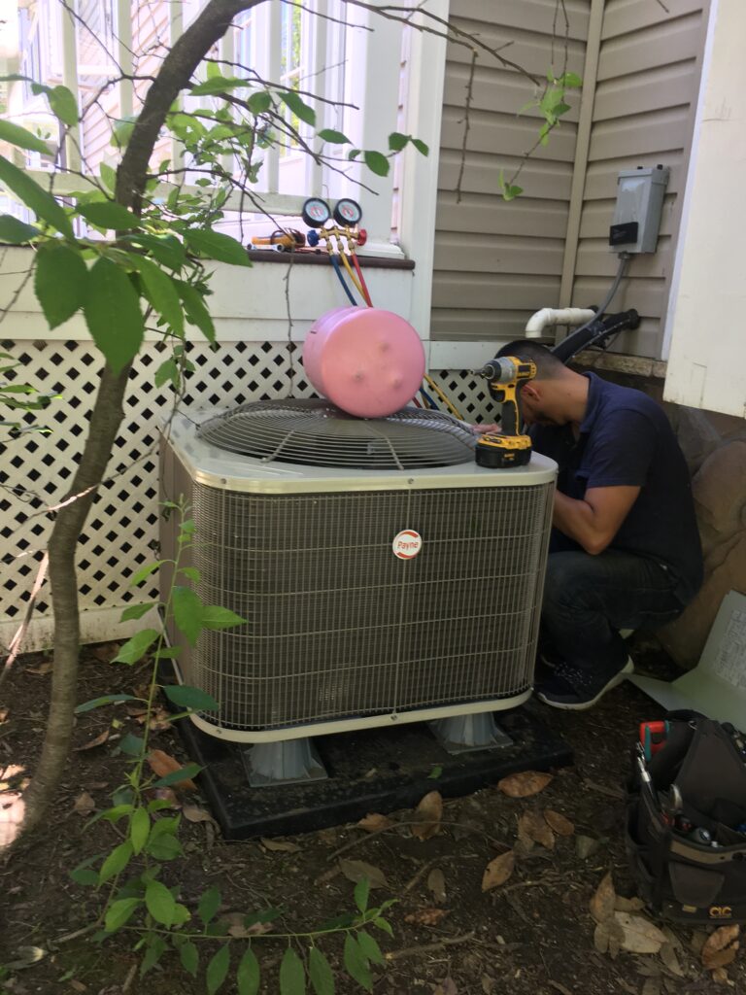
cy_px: 498
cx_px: 373
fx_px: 833
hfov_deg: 48.2
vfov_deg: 61.7
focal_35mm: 29
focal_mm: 4.15
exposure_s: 1/60
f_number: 2.2
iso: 32
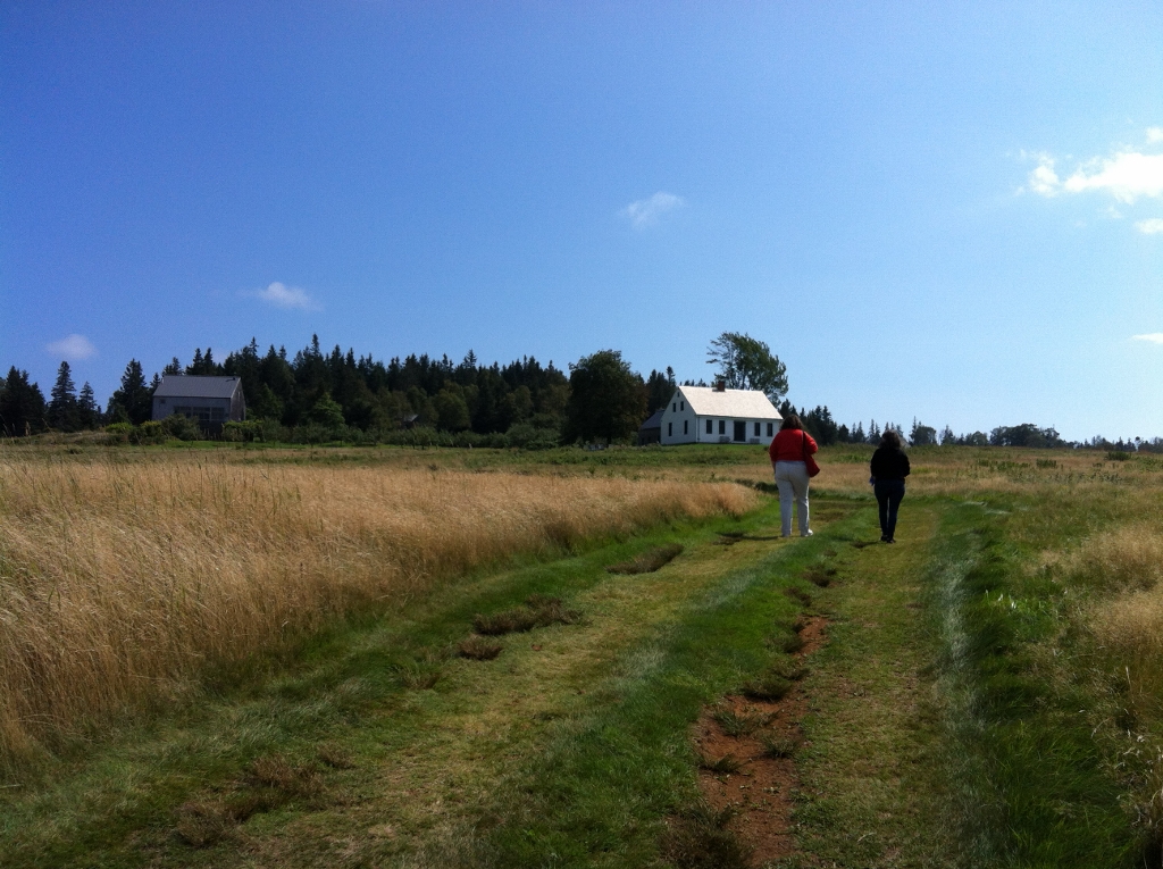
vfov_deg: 40.6
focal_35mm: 35
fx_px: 1174
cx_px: 582
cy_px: 434
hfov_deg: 52.7
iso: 80
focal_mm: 3.85
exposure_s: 1/2320
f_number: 2.8
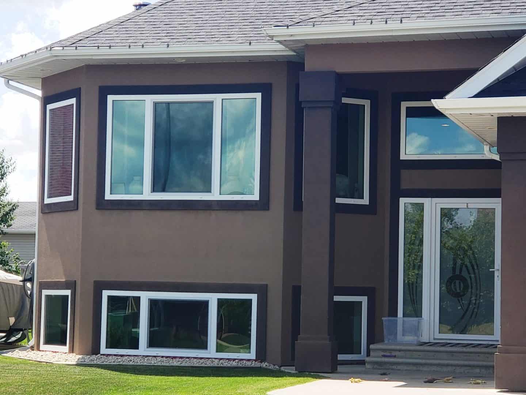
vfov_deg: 28.0
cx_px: 263
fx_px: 790
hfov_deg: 36.8
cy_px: 198
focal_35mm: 52
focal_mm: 6
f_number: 2.4
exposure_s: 1/577
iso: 32
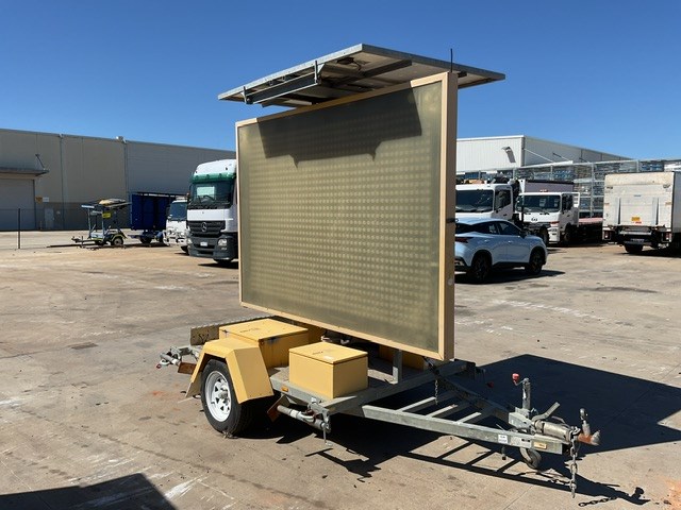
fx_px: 571
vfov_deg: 48.2
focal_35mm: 29
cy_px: 255
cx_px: 340
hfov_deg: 61.7
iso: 16
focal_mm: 3
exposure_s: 1/2801
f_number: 1.8
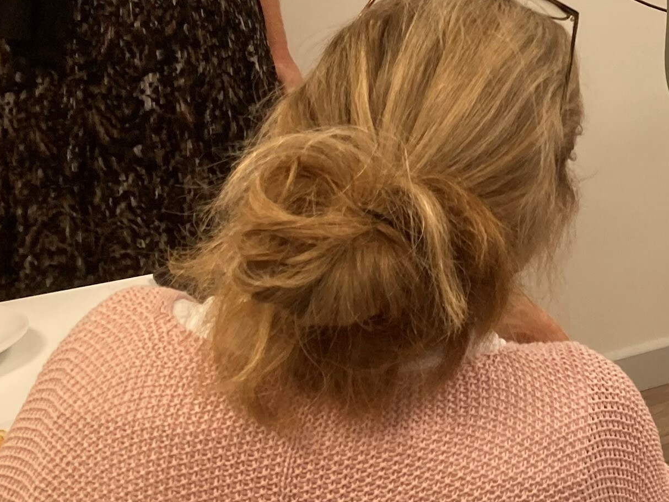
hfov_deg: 18.1
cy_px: -152
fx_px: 1797
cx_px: 1089
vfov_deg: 15.2
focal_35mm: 93
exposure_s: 1/60
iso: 40
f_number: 1.8
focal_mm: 3.99
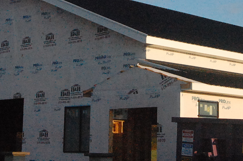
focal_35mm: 100
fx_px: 675
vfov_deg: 13.6
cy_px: 25
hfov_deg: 20.4
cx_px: 152
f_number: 16
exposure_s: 1/1000
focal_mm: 31
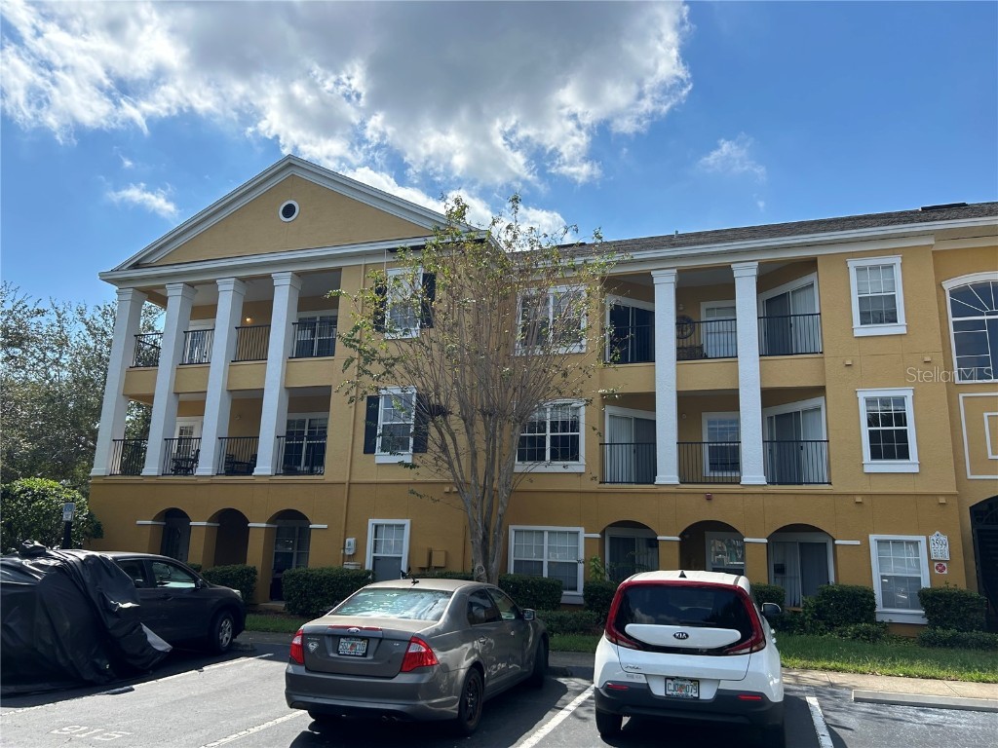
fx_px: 750
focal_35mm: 26
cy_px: 374
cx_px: 499
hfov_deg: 67.3
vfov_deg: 53.1
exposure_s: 1/5587
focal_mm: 5.7
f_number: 1.5
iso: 50
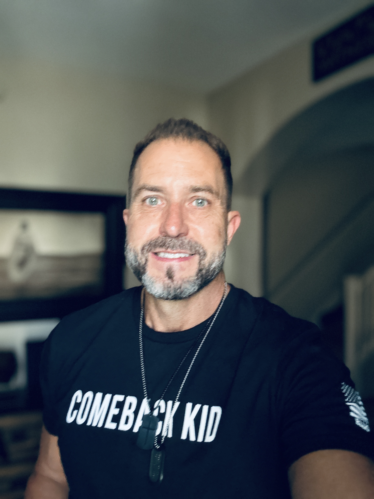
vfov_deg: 60.0
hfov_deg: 46.8
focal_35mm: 30
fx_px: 432
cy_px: 250
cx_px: 187
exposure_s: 1/30
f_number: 1.9
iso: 400
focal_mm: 2.69
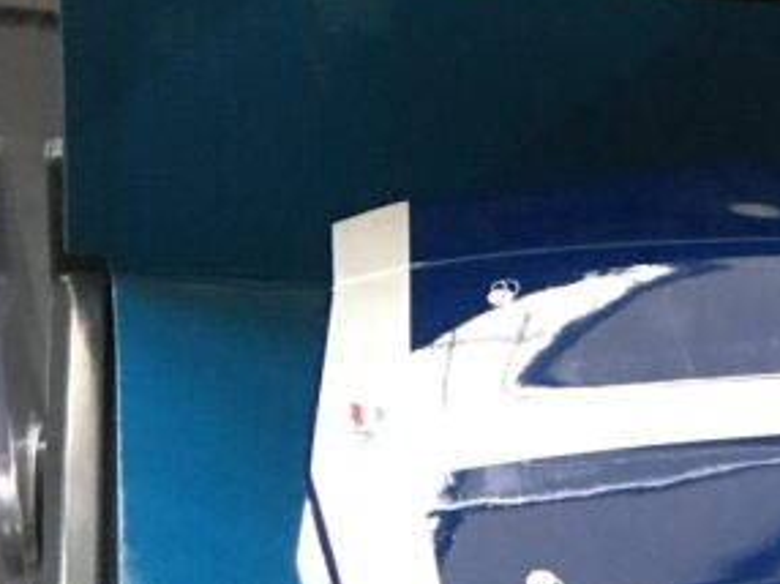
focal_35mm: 104
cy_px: 887
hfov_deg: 16.4
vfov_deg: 13.4
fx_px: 2341
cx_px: 1328
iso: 200
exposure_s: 1/25
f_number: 2.2
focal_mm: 4.15
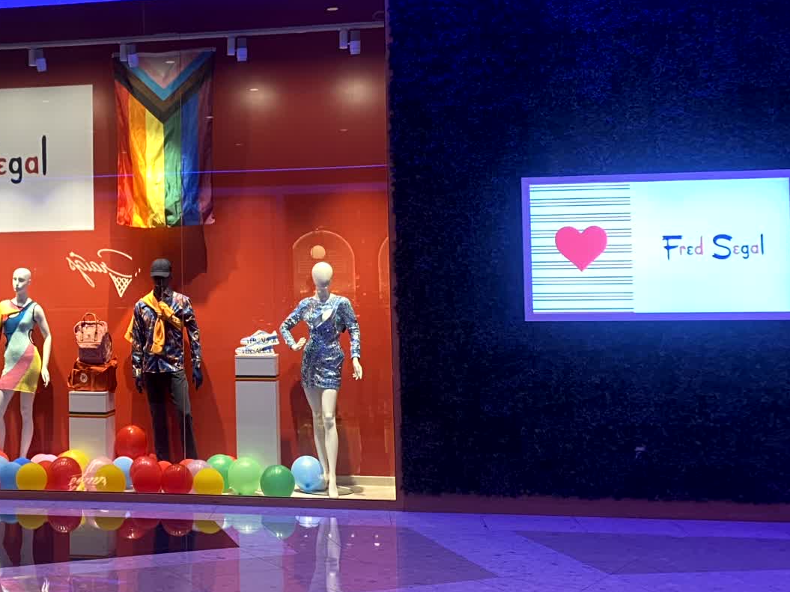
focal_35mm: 50
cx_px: 101
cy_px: 244
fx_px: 1141
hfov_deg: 36.2
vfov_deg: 29.0
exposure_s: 1/51
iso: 160
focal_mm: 4.25
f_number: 1.8
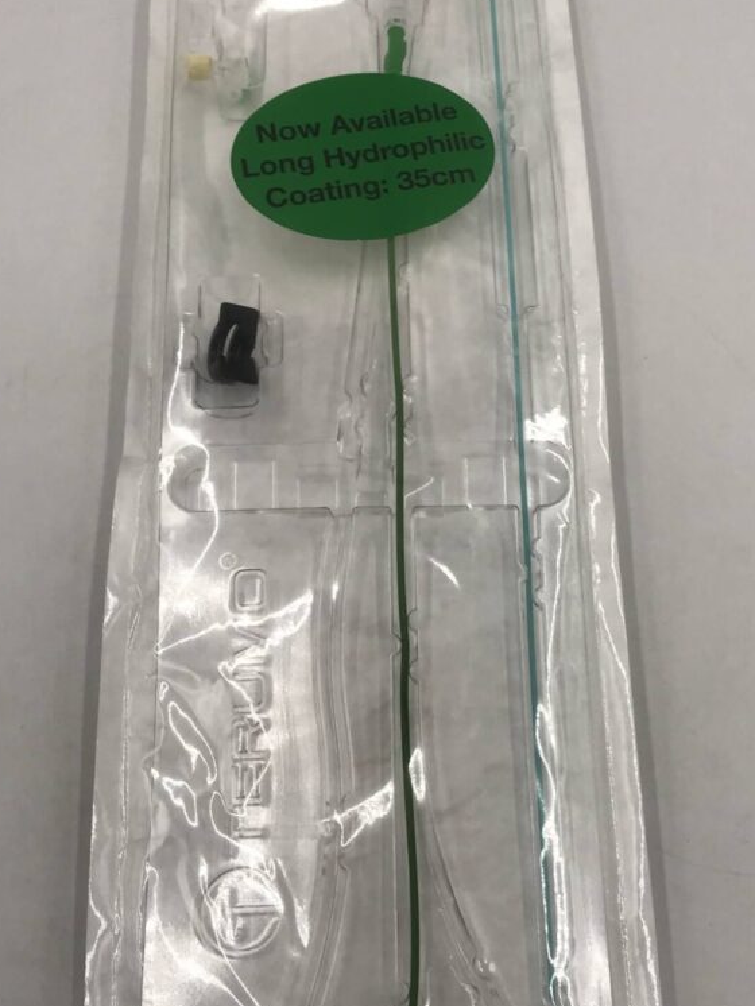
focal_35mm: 50
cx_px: 395
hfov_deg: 29.1
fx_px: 1453
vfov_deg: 38.1
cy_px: 587
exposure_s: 1/60
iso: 25
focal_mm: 3.99
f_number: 1.8
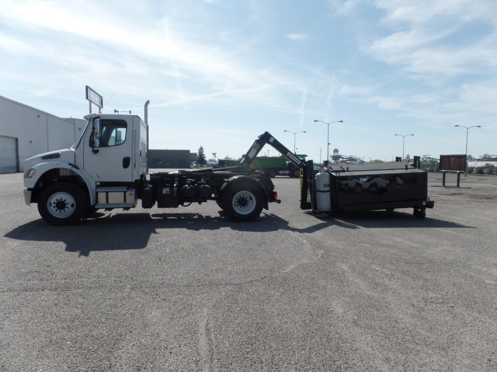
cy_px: 186
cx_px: 248
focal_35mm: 23
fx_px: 330
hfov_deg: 73.9
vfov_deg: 58.9
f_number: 3.5
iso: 80
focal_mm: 4.1
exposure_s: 1/1500
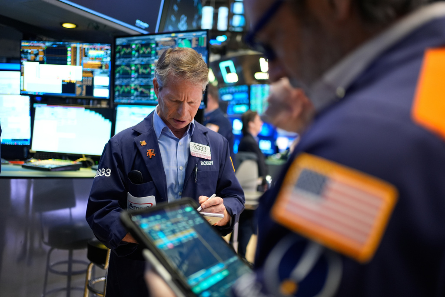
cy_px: 148
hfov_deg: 54.4
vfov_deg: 37.9
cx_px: 222
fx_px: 433
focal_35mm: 35
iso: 1600
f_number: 1.8
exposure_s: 1/125
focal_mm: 35
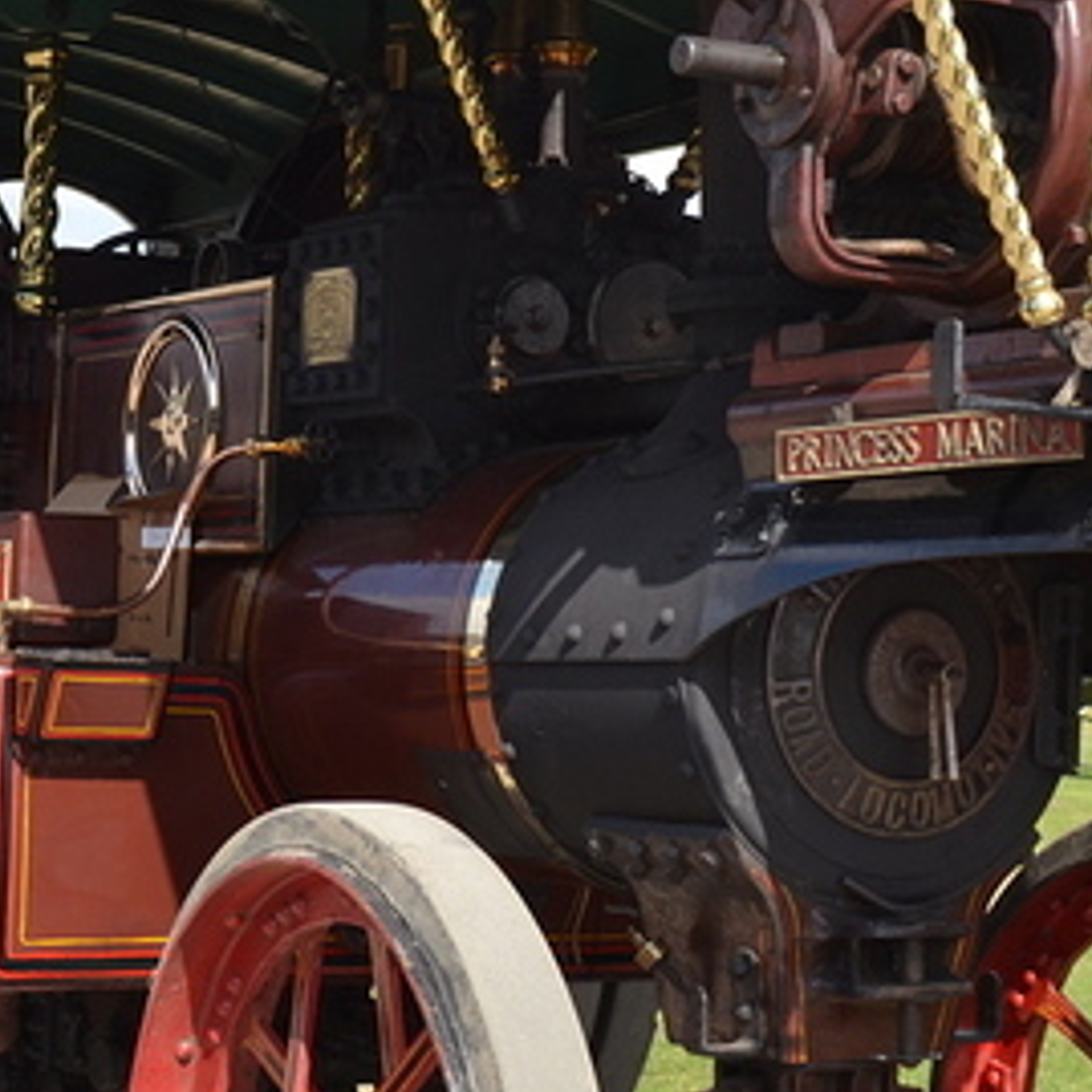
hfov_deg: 18.5
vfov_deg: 18.5
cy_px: 471
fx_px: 3355
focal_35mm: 94
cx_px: 605
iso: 100
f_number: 7.1
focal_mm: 22
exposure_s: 1/200
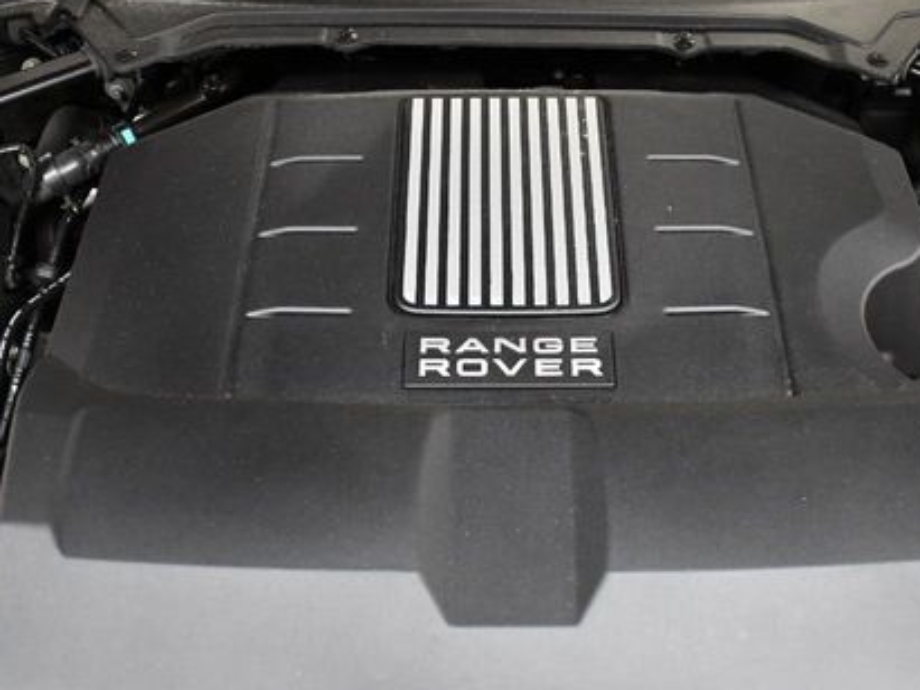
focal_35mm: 54
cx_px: 484
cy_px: 310
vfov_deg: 27.0
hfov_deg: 35.5
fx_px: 1435
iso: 3200
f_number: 3.5
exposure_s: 1/80
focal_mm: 18
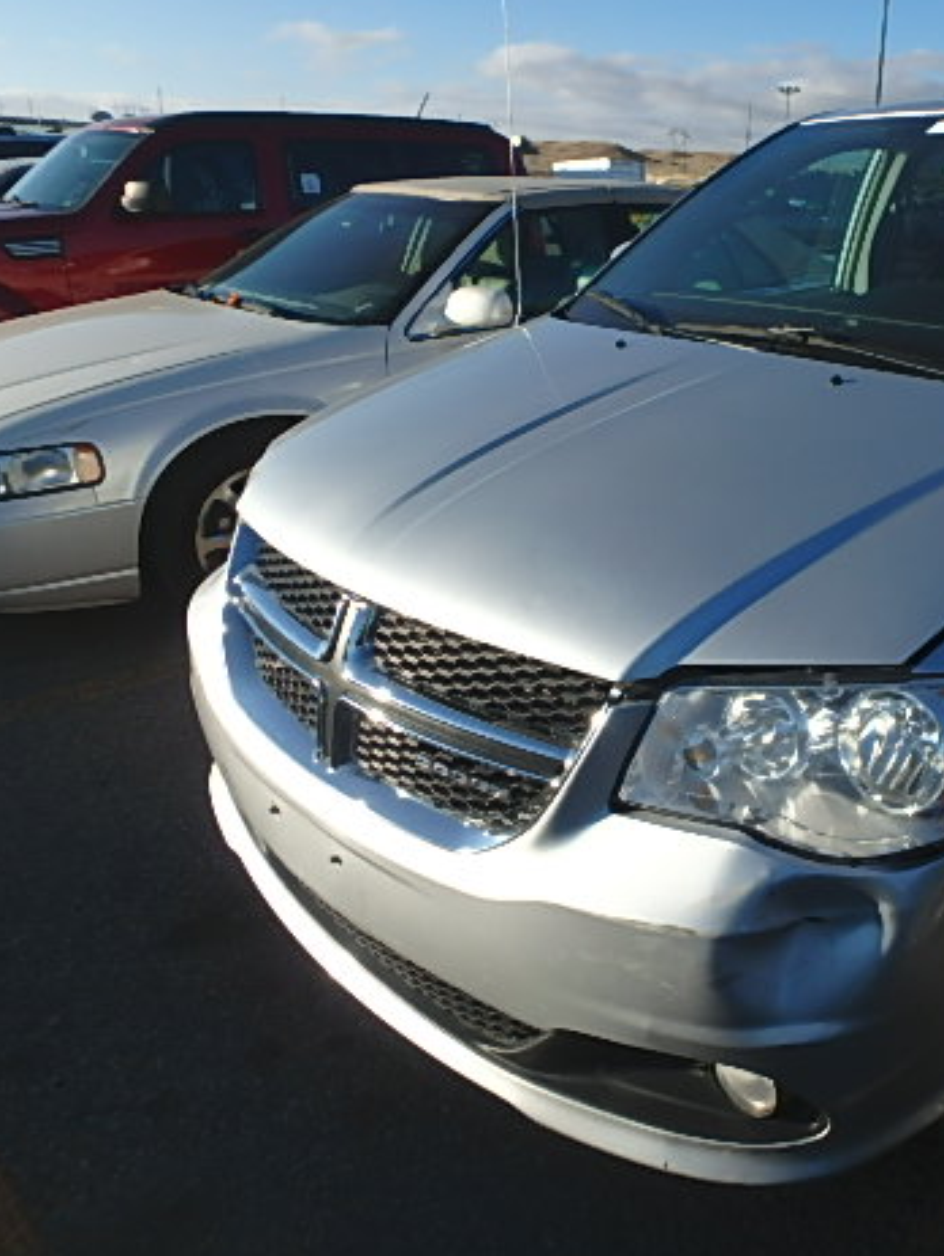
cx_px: 765
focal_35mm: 29
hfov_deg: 45.6
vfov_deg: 61.6
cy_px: 635
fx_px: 1053
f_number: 3.5
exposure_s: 1/1000
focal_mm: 3.7
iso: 125
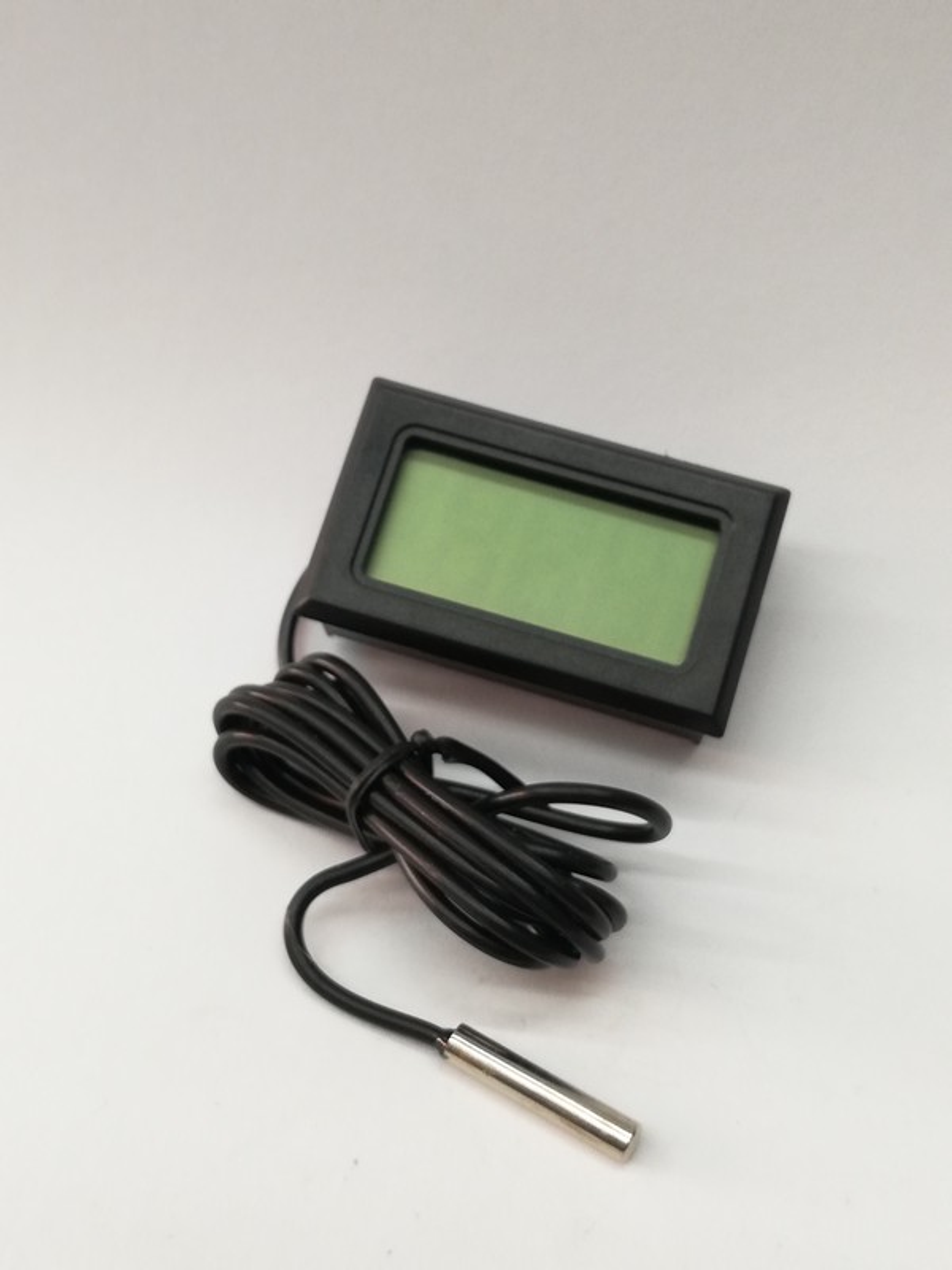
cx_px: 476
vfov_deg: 43.9
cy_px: 635
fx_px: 1577
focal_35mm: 43
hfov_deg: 33.6
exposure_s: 1/50
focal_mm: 3.81
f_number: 2.2
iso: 100
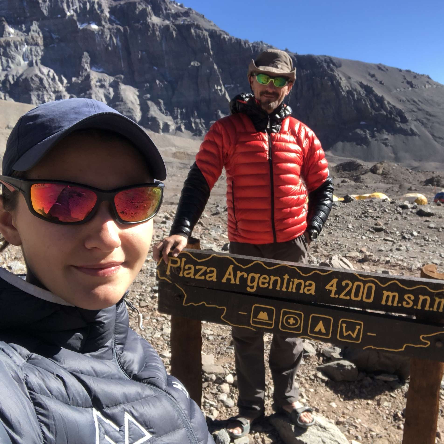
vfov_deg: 43.9
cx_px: 272
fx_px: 551
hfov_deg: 43.6
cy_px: 222
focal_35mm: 38
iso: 20
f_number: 2.2
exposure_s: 1/456
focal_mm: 2.87
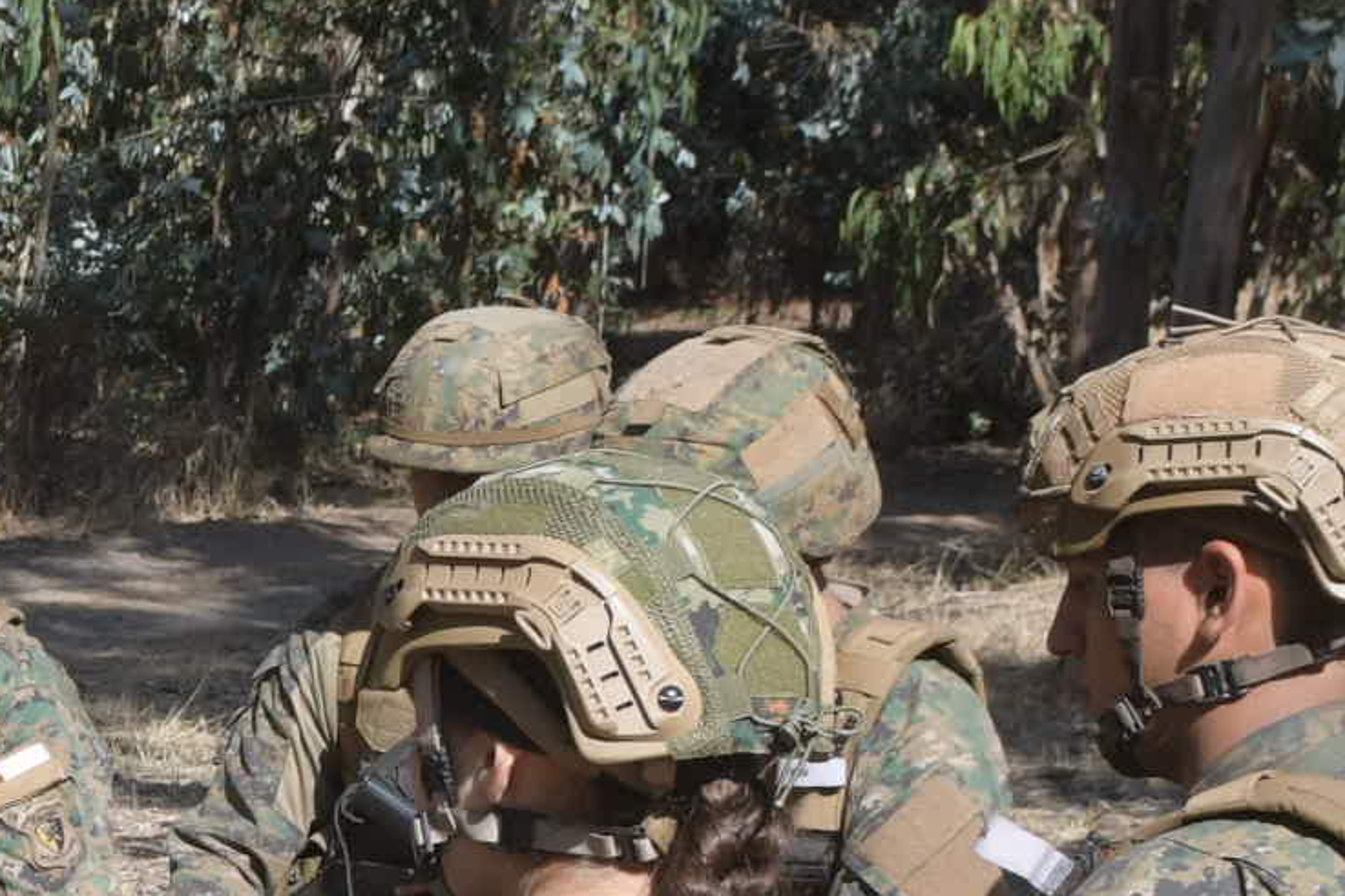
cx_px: -768
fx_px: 4930
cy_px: 1124
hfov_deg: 14.3
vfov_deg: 10.2
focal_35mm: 132
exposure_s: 1/1000
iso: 640
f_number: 8
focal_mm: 24
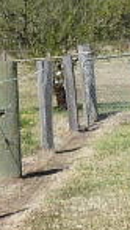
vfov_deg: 9.4
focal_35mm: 228
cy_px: 11
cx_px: -78
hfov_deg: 5.3
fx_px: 1393
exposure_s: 1/400
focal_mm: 4.8
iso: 100
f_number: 5.6
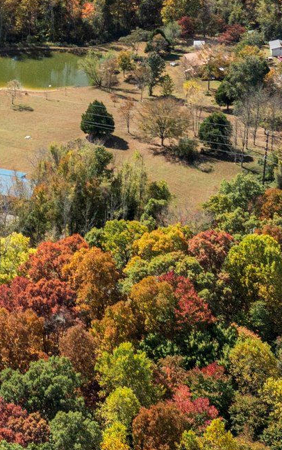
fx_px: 1106
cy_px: 15
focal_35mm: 90
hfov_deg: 14.0
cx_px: -69
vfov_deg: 22.3
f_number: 3.5
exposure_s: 1/120
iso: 100
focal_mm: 10.26
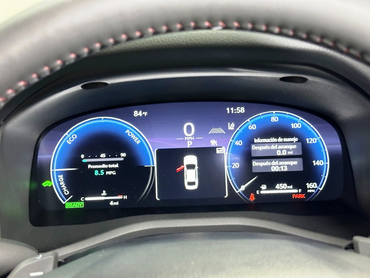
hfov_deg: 39.7
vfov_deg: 30.3
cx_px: 185
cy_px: 139
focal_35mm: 48
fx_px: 513
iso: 500
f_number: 1.78
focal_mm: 6.86
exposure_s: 1/30
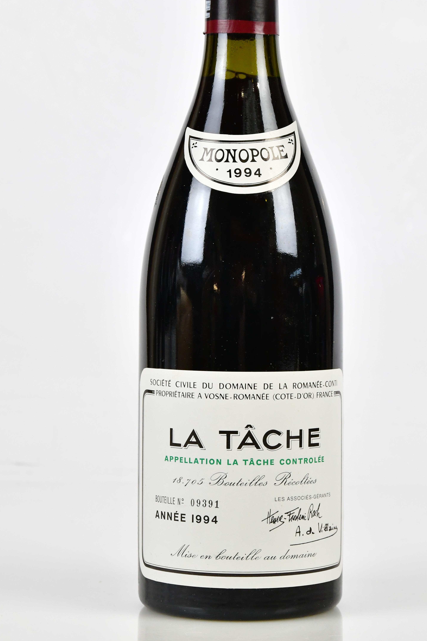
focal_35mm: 120
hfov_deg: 11.4
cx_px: 243
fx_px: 2135
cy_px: 246
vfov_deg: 17.0
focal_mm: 62
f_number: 9
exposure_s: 1/100
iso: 1600
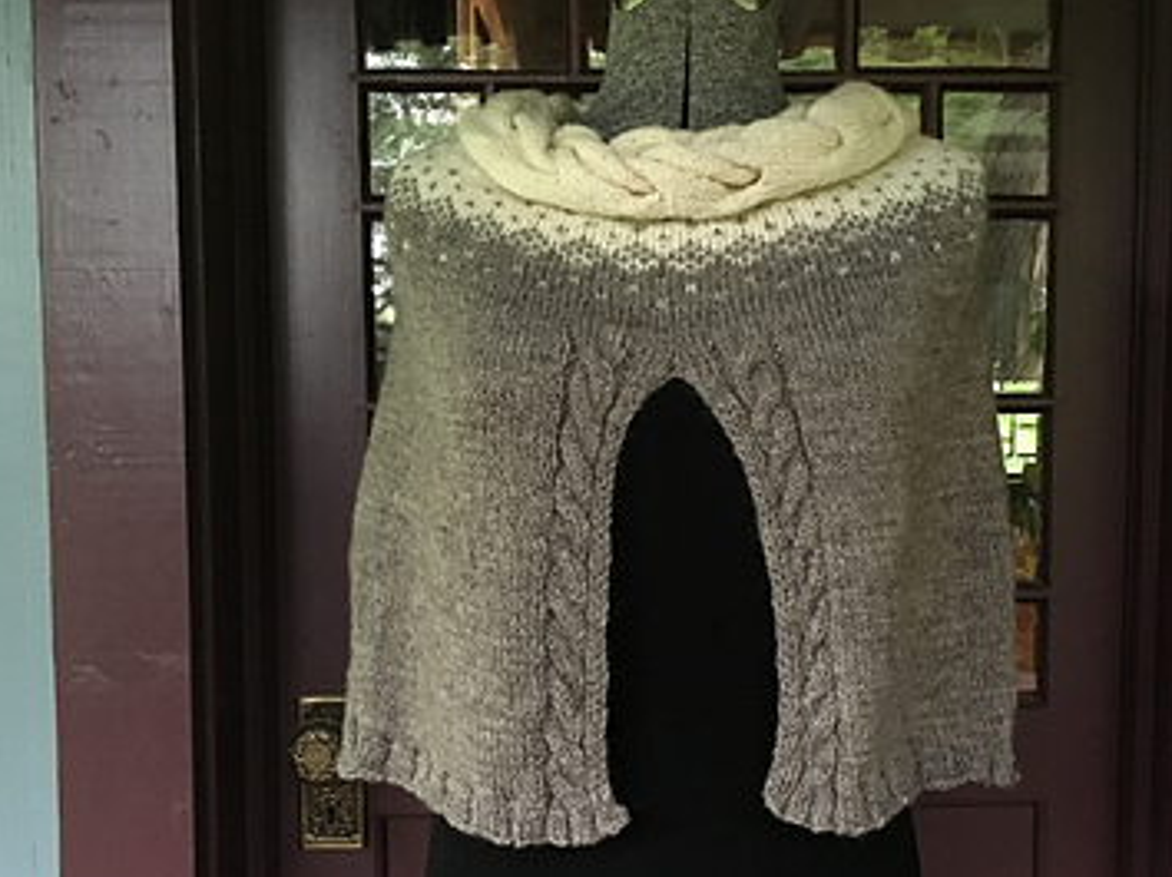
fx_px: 1387
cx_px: 692
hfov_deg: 45.6
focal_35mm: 41
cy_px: 534
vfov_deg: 35.0
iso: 250
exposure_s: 1/15
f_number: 2.2
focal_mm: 4.15
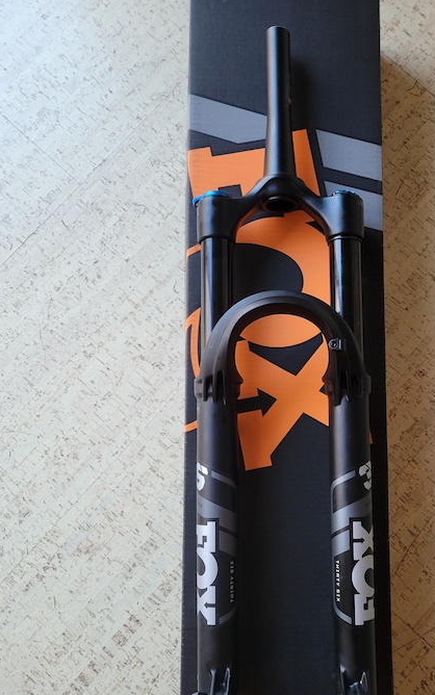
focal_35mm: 33
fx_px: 625
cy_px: 403
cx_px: 291
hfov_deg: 37.9
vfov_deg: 57.8
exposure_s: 1/60
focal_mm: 5.4
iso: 200
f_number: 1.8
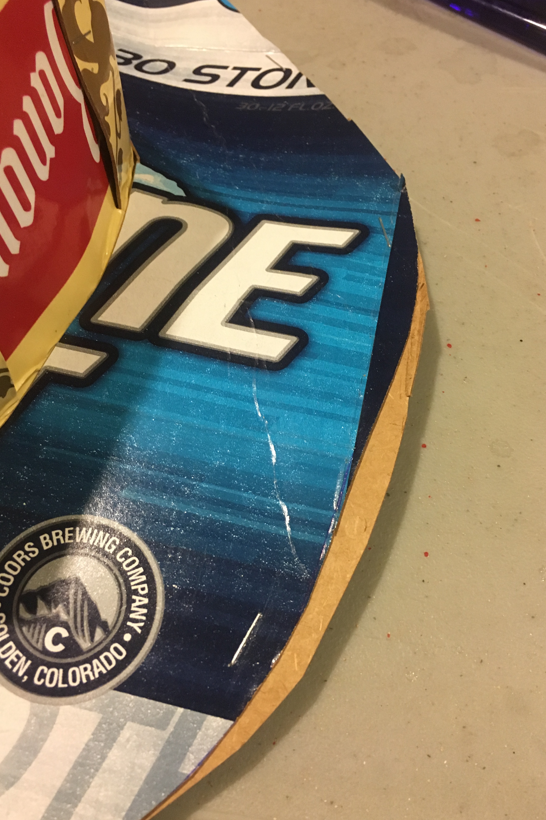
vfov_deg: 60.3
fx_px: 705
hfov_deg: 42.3
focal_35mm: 31
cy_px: 409
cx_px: 258
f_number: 2.2
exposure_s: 1/17
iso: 200
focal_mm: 4.15
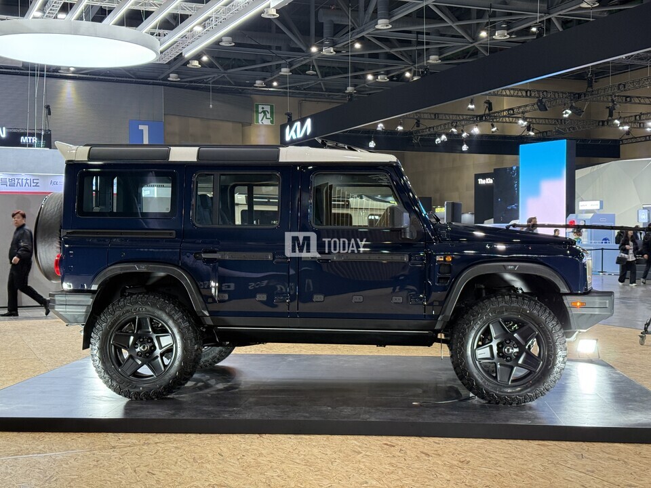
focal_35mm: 48
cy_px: 244
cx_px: 326
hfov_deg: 39.7
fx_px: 903
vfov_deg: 30.3
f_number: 1.78
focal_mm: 6.76
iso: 250
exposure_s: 1/60
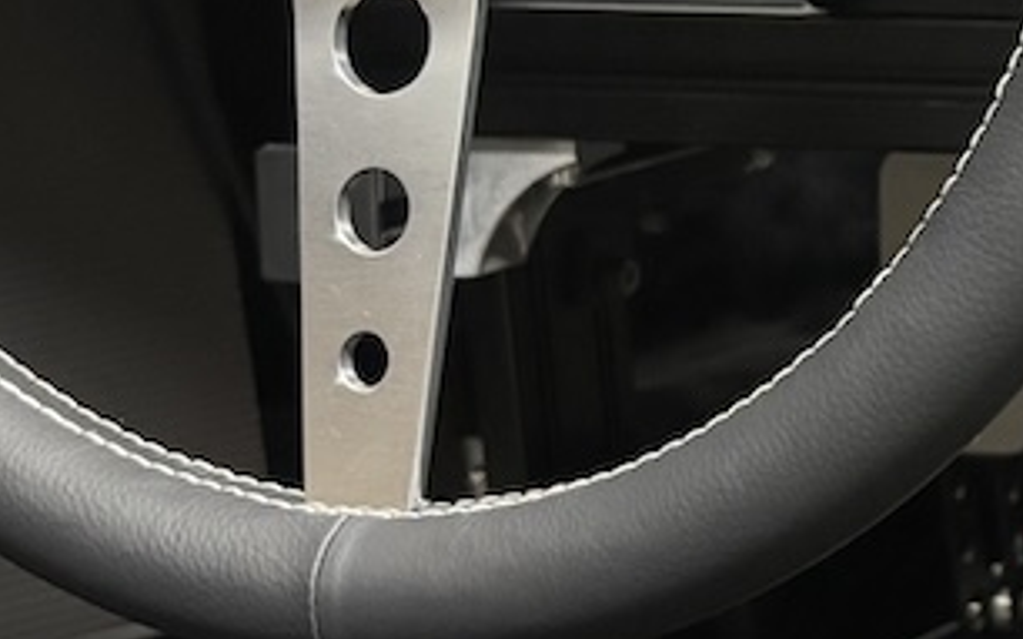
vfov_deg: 12.0
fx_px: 3010
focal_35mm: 108
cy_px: 50
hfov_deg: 18.2
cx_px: 1250
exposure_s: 1/30
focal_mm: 5.96
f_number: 1.6
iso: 800
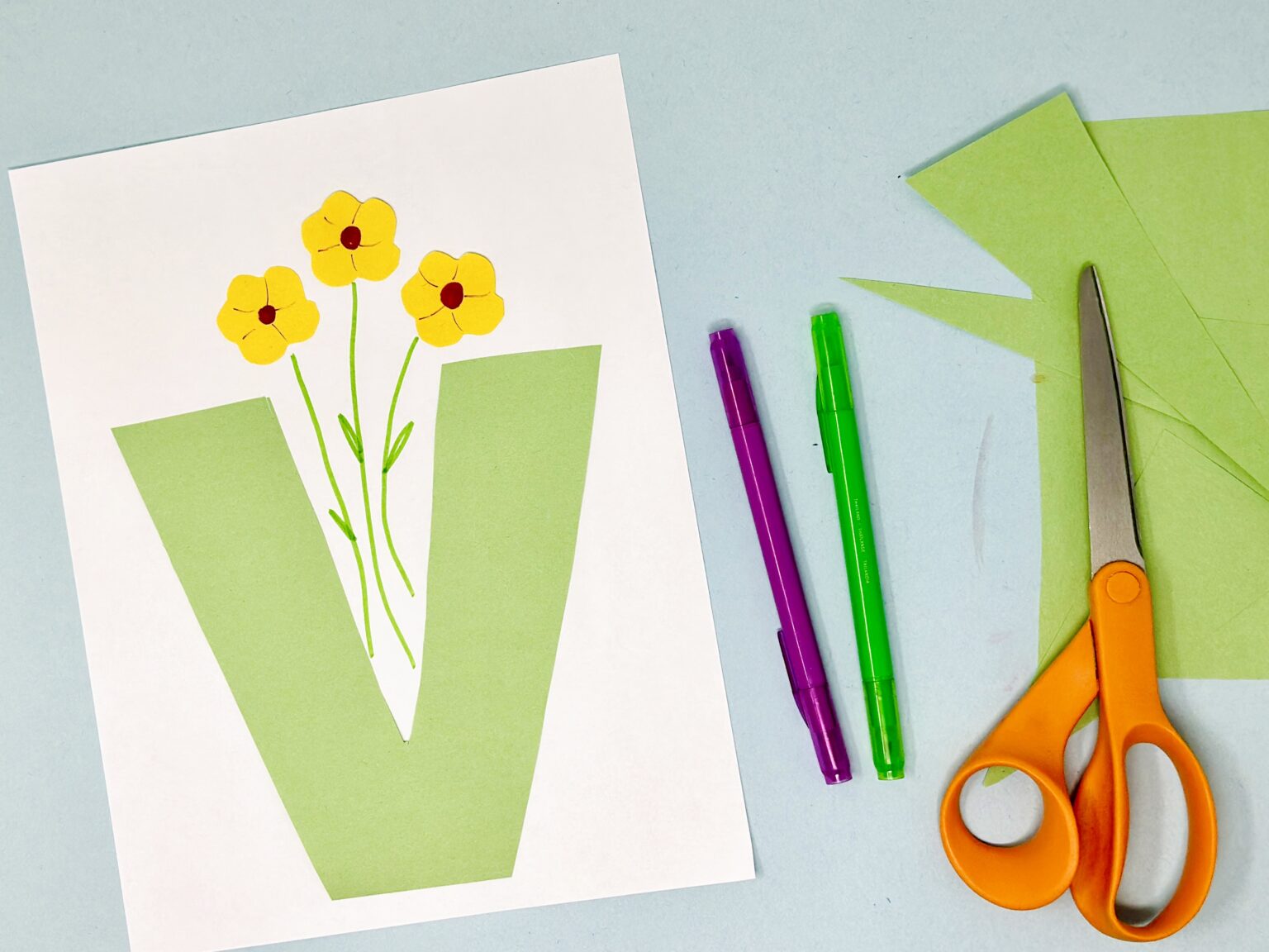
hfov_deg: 39.7
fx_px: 1760
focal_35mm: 48
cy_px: 476
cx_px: 634
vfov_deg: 30.3
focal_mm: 6.86
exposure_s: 1/535
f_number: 1.78
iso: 80
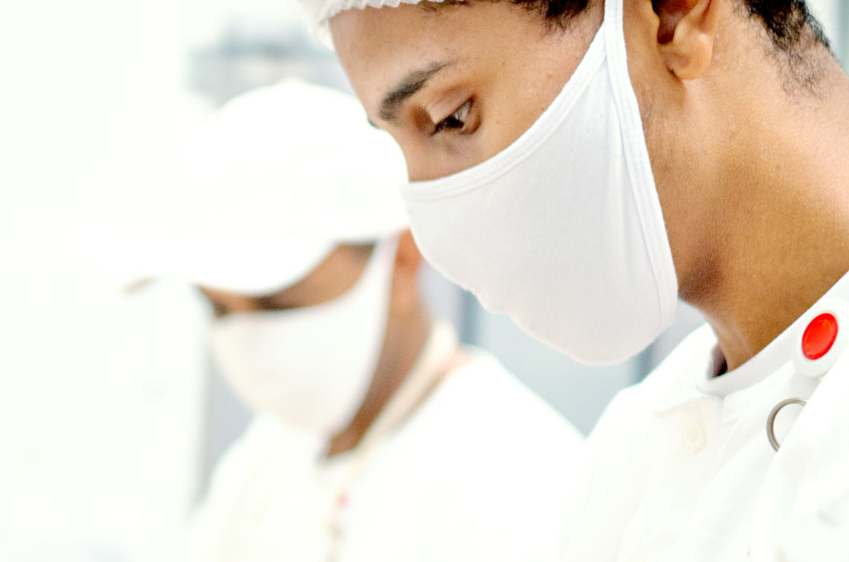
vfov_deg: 14.9
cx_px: 104
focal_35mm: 90
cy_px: 518
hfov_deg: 22.2
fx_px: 2118
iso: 200
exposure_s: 1/100
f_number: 1.6
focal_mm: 24
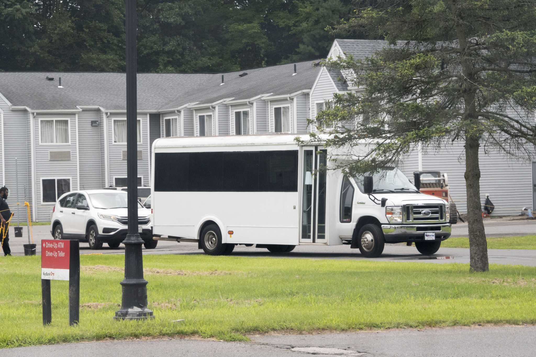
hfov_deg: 15.2
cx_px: 268
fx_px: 2008
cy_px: 178
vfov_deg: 10.1
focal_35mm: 135
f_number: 13
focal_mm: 135
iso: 6400
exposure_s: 1/1250
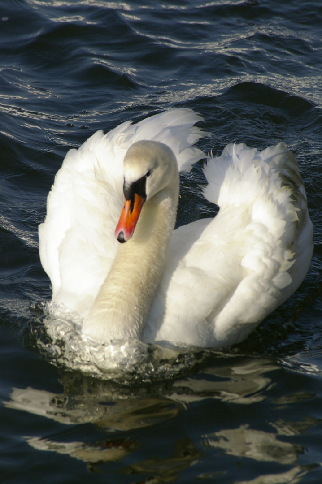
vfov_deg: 6.5
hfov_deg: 4.4
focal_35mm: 315
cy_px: 242
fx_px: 4234
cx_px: 161
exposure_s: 1/1000
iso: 400
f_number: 9.5
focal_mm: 210
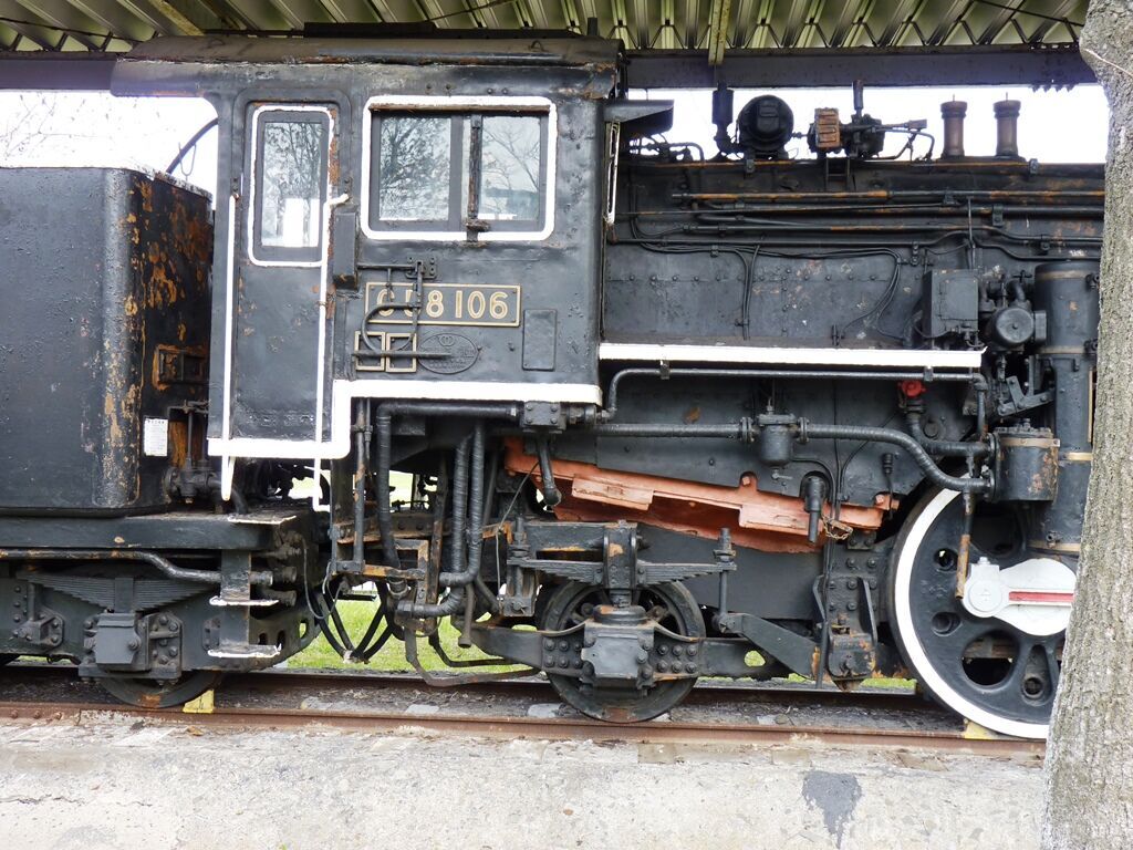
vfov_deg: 34.3
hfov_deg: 44.8
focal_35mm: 42
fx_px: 1375
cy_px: 425
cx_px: 566
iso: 80
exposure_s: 1/60
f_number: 3
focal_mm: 7.4
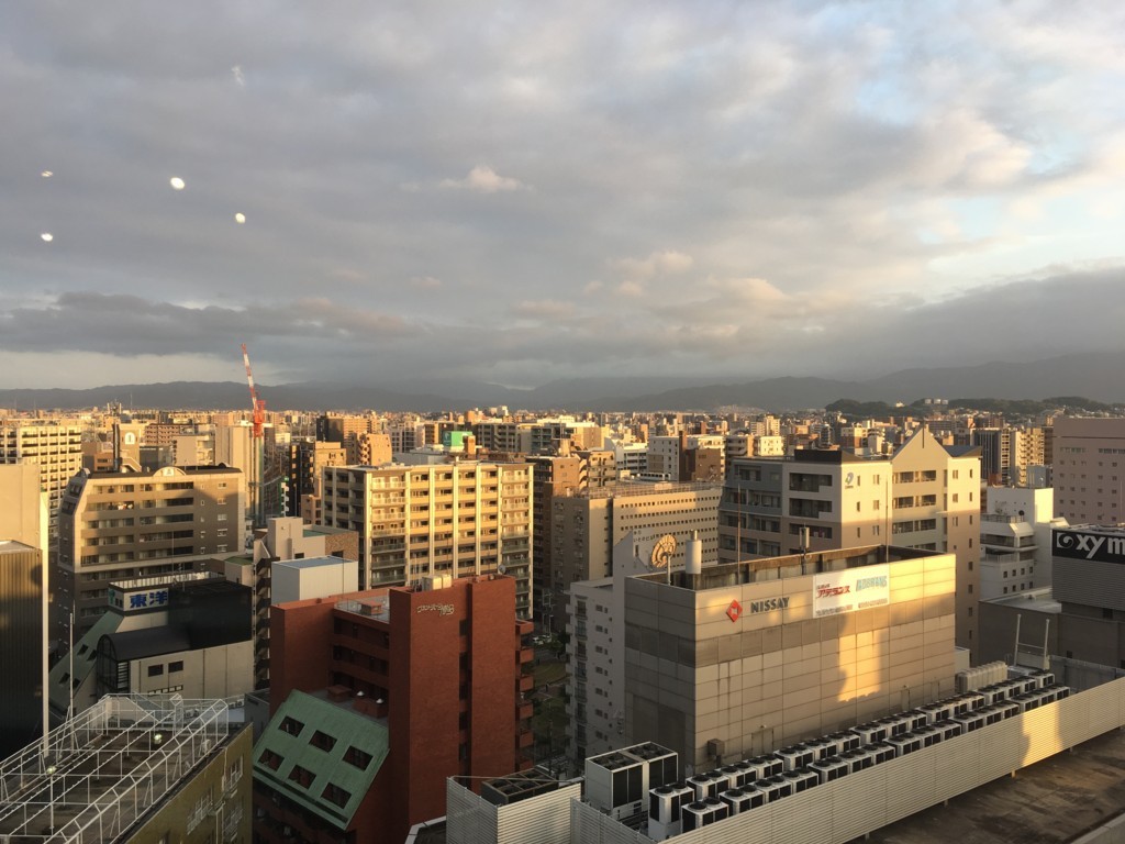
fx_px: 942
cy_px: 422
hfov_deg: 61.7
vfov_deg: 48.2
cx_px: 562
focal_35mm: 29
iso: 25
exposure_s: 1/159
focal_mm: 4.15
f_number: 2.2
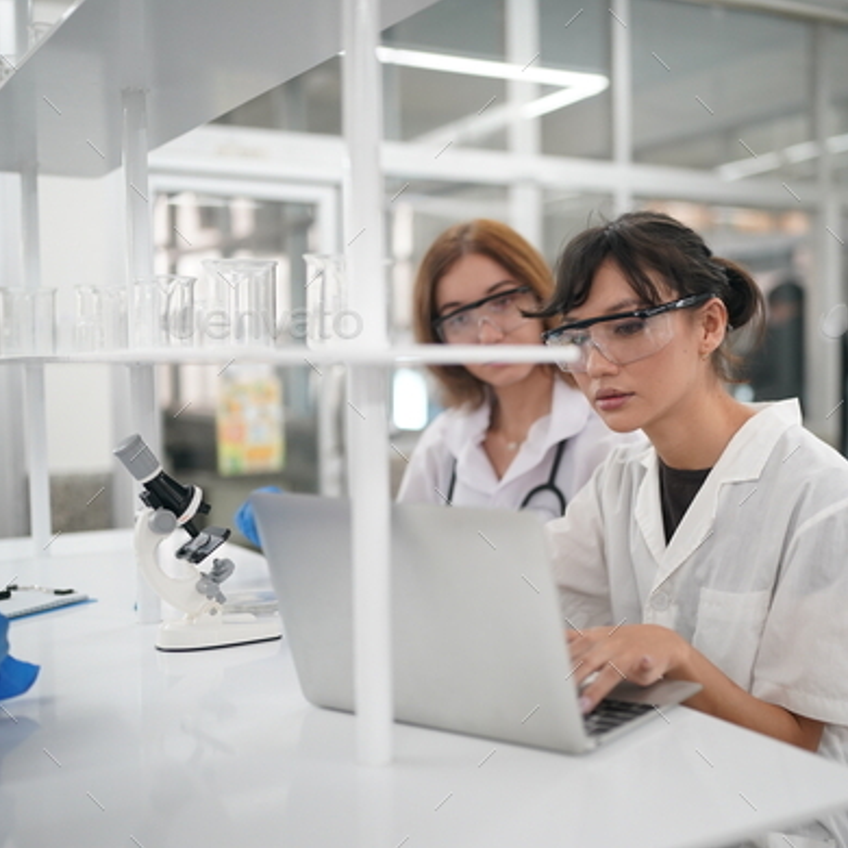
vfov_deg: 37.6
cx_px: 585
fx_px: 1247
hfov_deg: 37.0
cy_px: 423
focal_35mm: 45
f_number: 1.4
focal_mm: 35
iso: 1250
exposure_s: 1/160
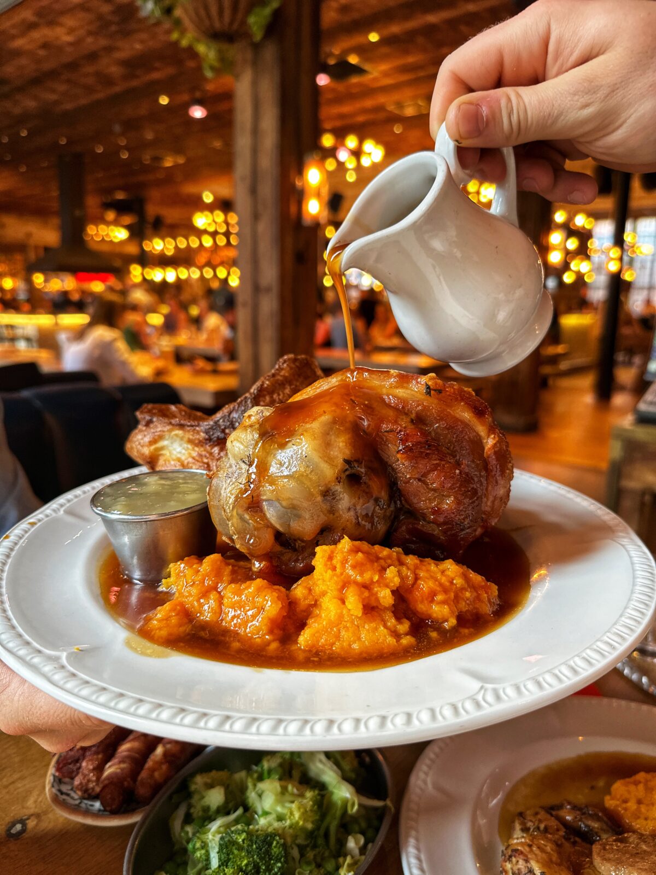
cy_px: 438
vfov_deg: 71.6
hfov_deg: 56.8
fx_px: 606
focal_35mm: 24
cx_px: 328
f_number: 1.78
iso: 125
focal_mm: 6.86
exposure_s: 1/50
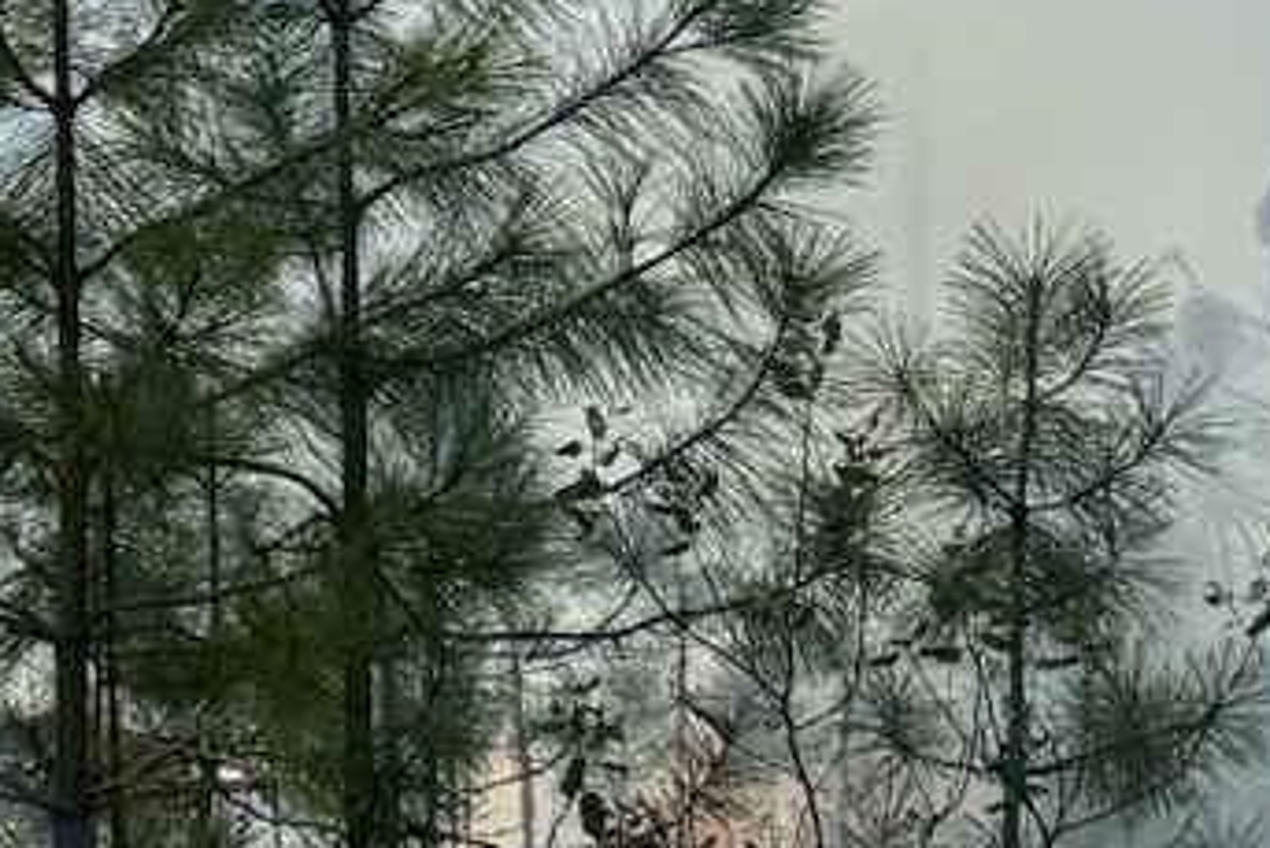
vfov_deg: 9.2
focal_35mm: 149
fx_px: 5258
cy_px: 404
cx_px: -811
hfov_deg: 12.8
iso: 80
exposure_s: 1/2174
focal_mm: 6.76
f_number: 1.78
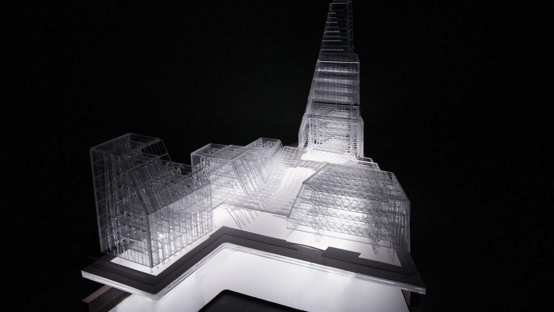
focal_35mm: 38
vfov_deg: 31.2
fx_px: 558
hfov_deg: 52.8
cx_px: 272
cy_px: 154
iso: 900
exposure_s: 1/30
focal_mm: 22
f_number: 13
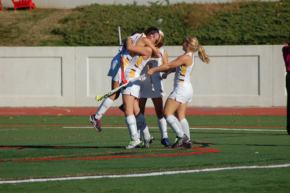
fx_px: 2656
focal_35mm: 330
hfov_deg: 6.2
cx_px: 145
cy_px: 96
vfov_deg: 4.2
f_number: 5.6
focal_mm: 220
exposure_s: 1/1250
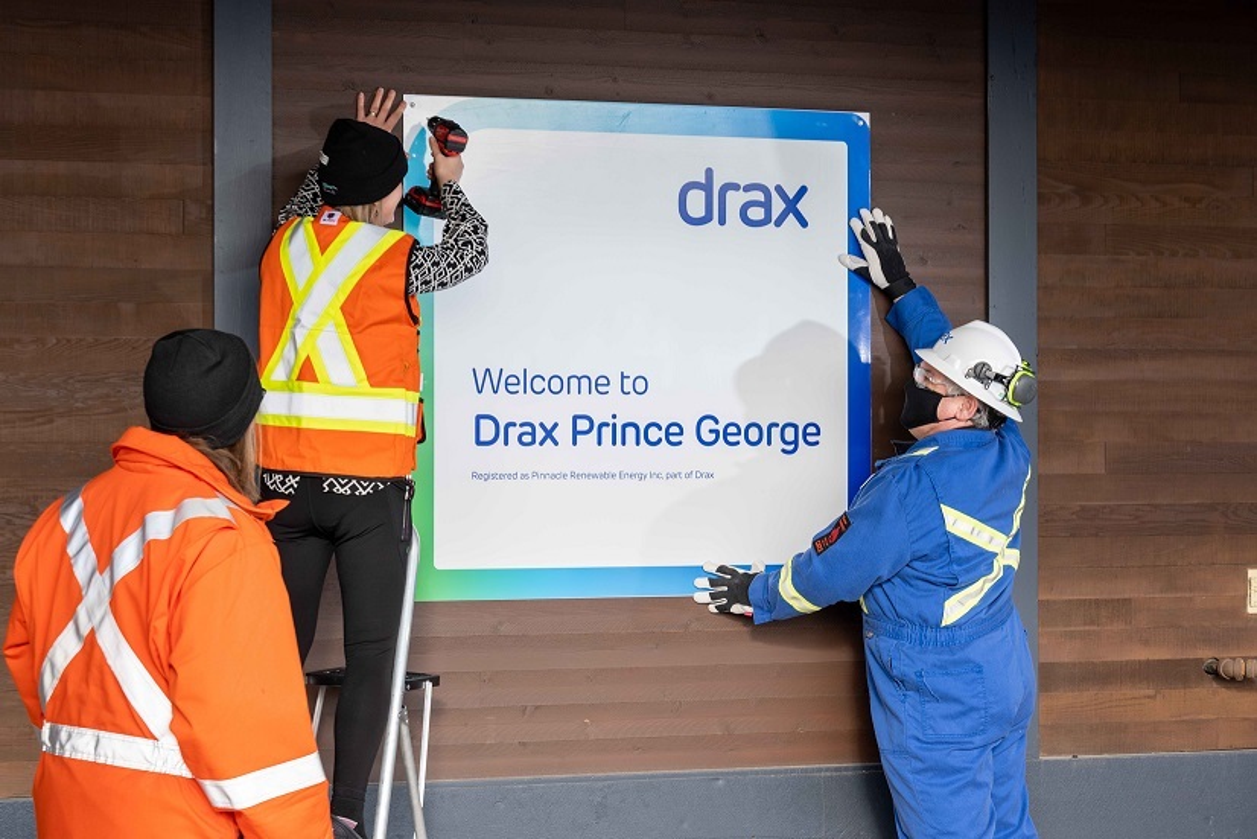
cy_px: 420
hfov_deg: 27.3
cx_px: 628
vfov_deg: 18.4
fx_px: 2584
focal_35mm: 74
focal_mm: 74
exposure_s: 1/125
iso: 125
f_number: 5.6
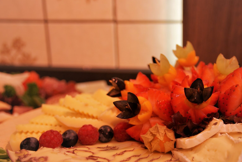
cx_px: 154
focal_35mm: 56
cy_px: 107
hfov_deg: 35.4
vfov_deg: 24.1
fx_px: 377
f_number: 4.5
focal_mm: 28
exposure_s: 1/50
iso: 125
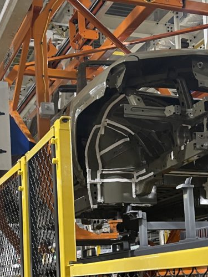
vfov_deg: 28.0
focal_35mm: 68
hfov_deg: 21.6
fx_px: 545
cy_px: 220
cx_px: 97
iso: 400
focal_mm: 5.1
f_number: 1.6
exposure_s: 1/40
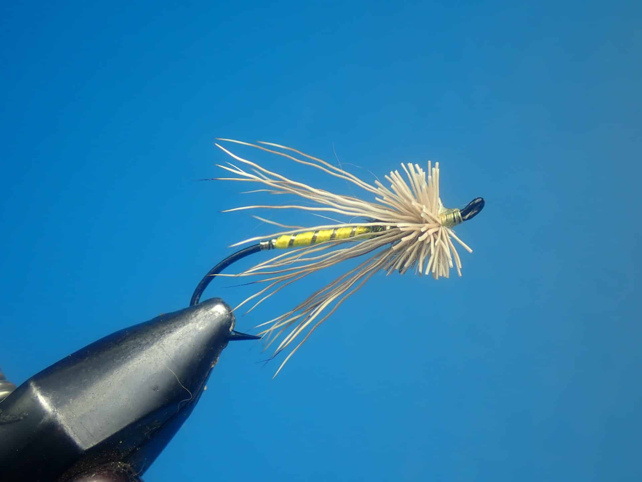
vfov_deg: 17.4
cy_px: 241
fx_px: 1576
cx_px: 321
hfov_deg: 23.0
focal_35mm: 85
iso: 100
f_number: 4.5
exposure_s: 1/200
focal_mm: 15.41
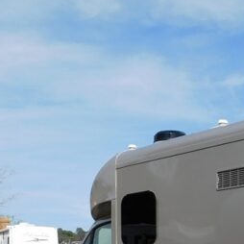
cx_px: 315
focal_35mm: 64
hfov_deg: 23.8
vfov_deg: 25.3
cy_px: 256
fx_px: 510
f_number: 6
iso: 125
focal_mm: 4
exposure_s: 1/500
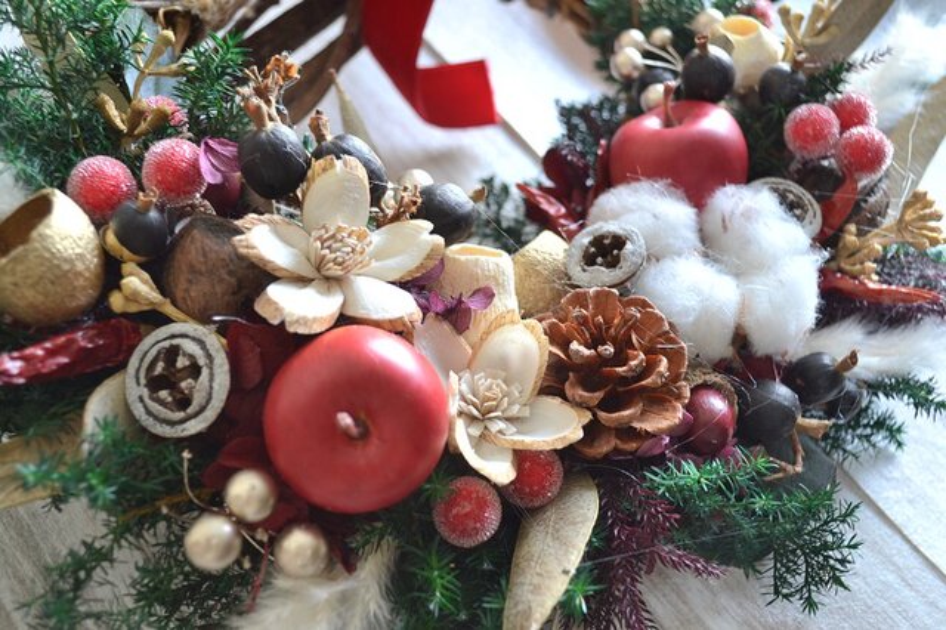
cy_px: 315
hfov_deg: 46.4
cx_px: 473
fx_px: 1103
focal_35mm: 42
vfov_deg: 31.9
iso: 400
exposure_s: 1/20
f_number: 4.5
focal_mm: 28
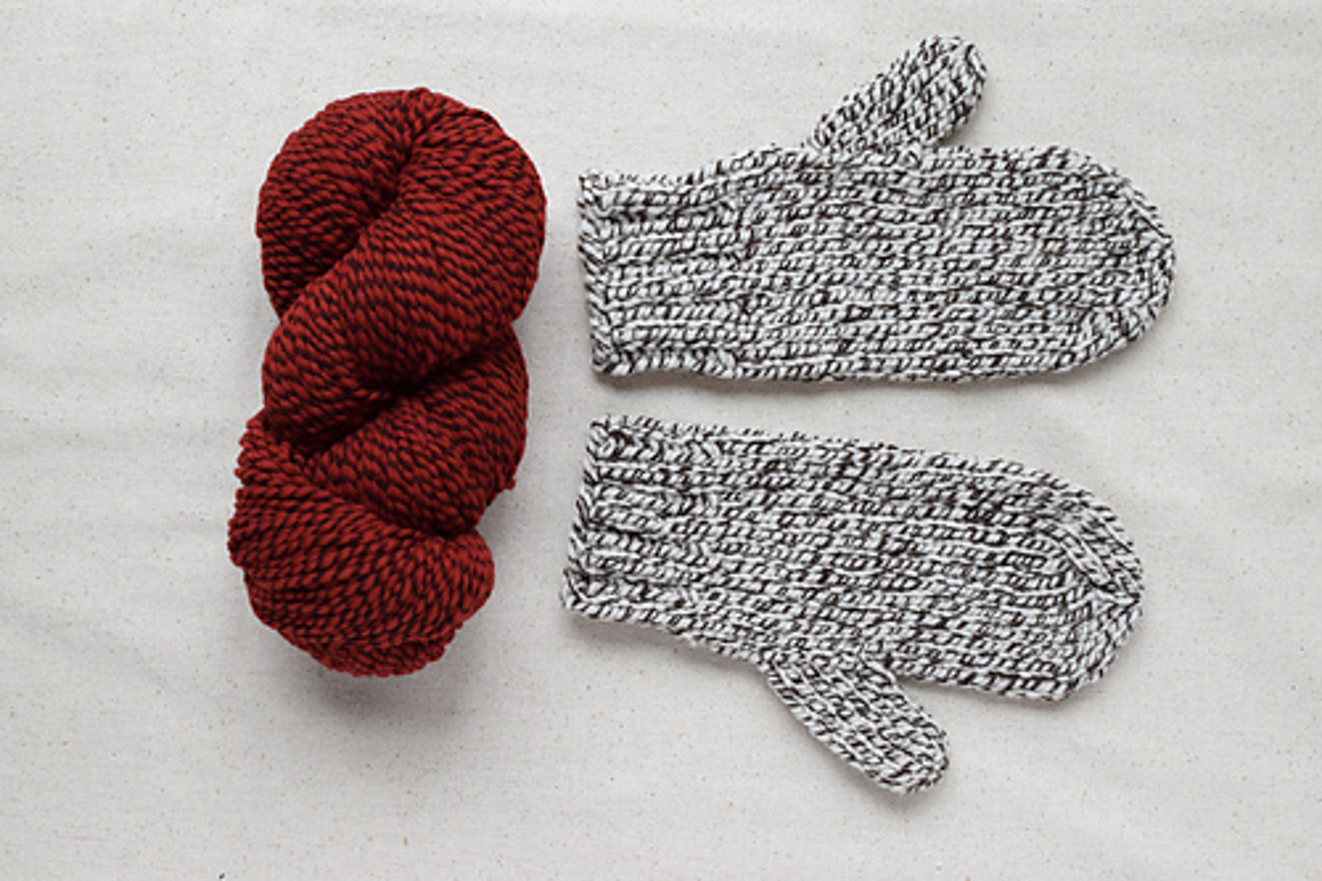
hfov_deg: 37.9
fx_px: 1927
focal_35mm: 52
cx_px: 661
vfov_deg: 25.7
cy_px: 440
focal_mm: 35
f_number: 6.3
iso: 1250
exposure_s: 1/60
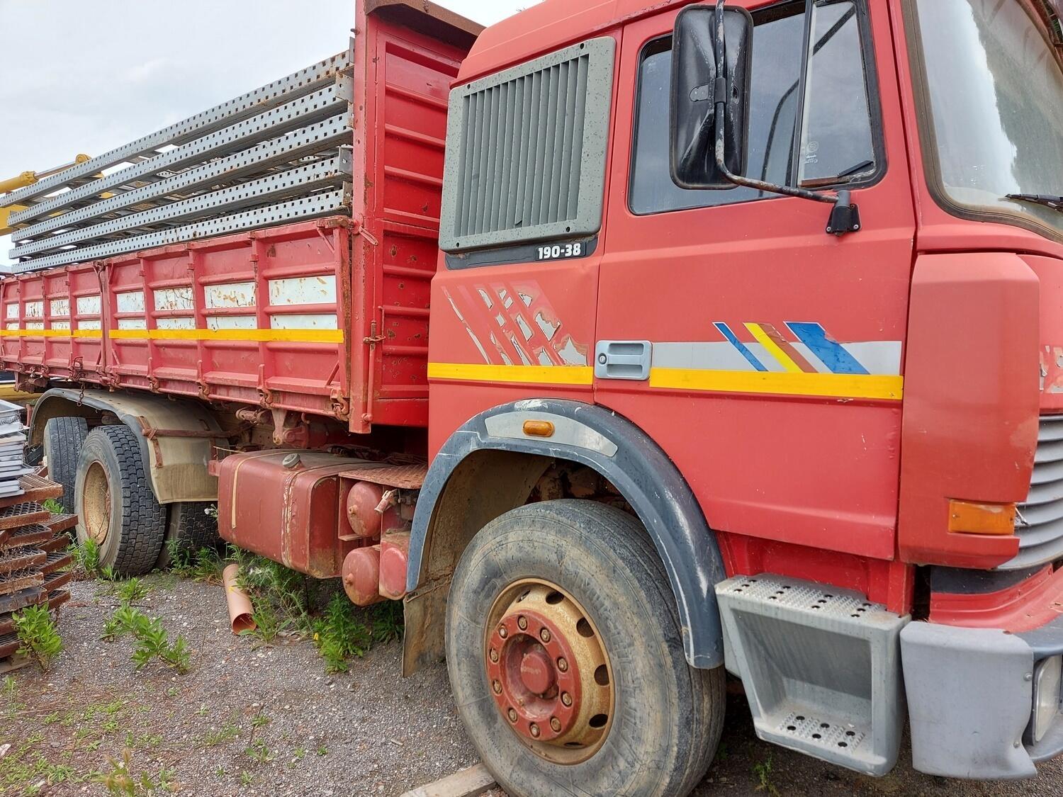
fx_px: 737
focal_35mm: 24
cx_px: 532
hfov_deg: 71.6
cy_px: 398
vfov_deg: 56.8
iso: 32
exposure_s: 1/245
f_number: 1.8
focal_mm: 5.23
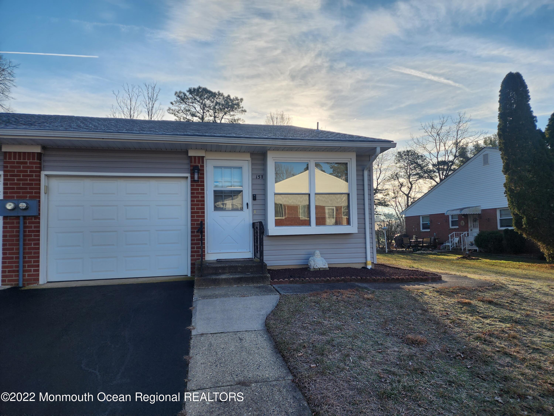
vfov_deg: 58.9
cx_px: 277
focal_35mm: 23
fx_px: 368
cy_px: 208
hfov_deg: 73.9
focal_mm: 6.4
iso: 12
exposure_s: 1/736
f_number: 1.8
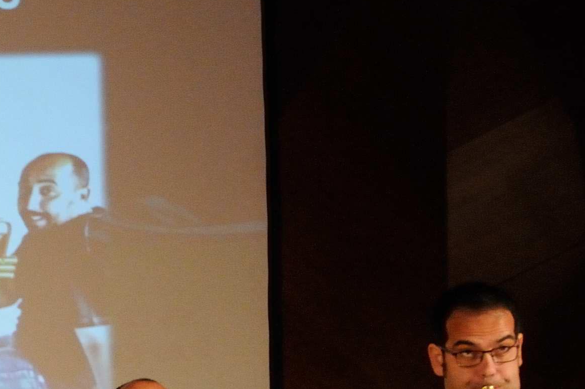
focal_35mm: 171
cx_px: -384
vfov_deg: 7.9
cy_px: 507
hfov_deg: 11.4
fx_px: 2773
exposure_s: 1/60
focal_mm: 31
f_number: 2.8
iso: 1600
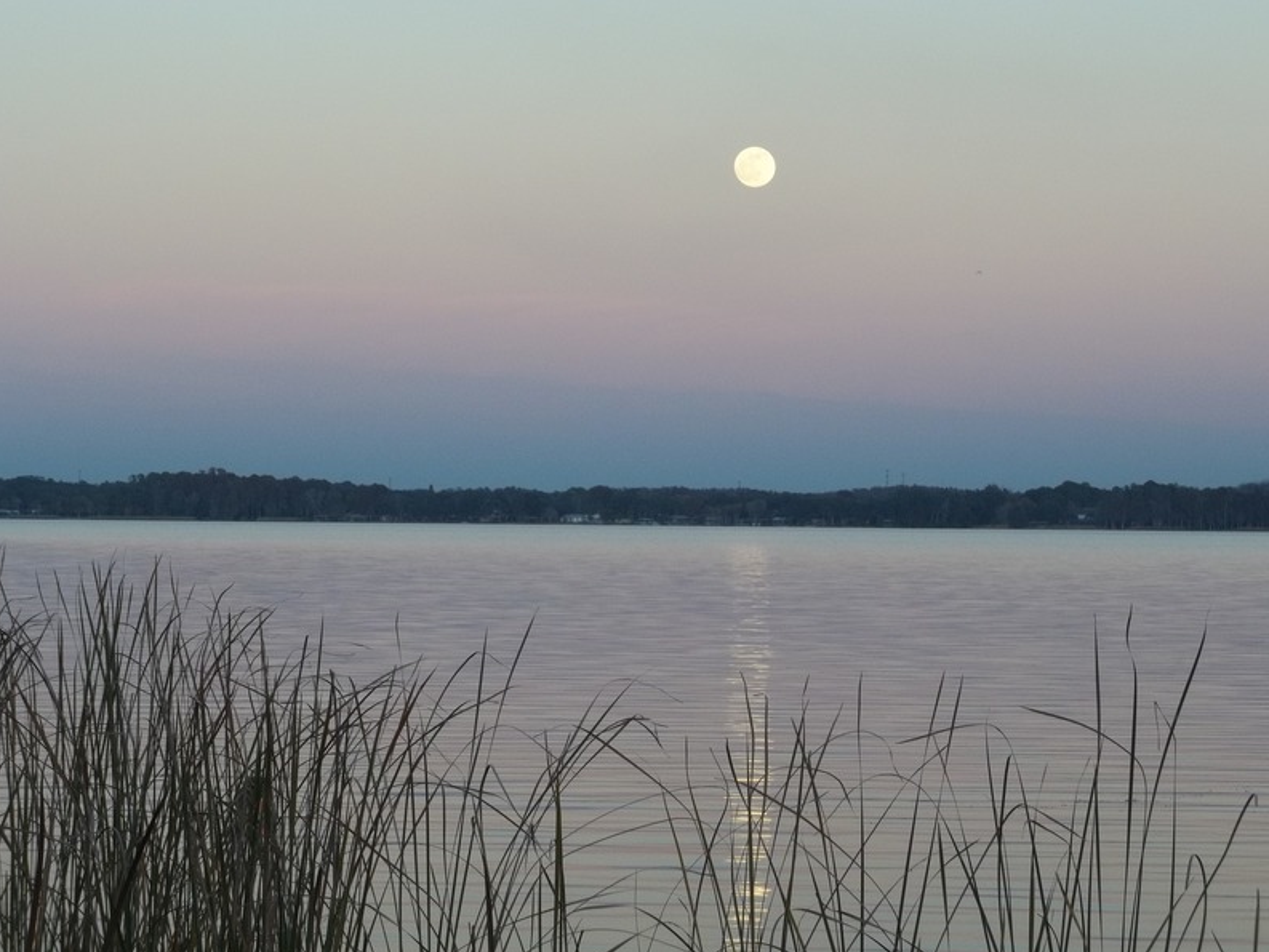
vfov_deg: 12.6
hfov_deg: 16.7
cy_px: 478
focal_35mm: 118
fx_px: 4326
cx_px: 632
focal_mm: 21
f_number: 5.1
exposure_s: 1/60
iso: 106
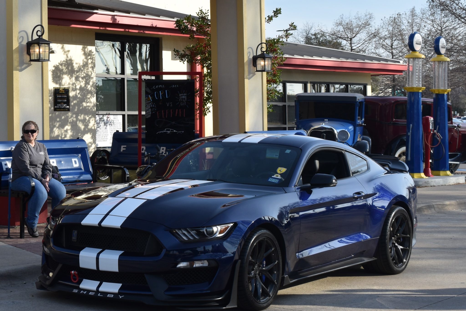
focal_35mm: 46
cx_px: 233
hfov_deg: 42.3
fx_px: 602
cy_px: 156
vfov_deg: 28.9
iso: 100
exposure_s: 1/250
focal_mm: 31
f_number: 8
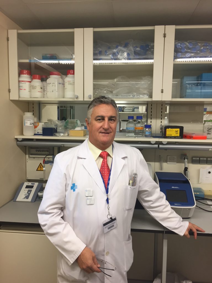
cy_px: 142
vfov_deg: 61.7
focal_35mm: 29
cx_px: 106
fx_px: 237
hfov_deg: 48.2
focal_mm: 4.15
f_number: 2.2
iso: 32
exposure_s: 1/33
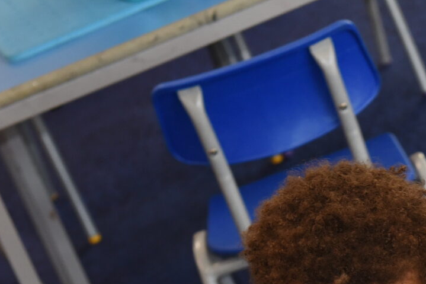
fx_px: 2106
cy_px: 456
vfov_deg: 7.5
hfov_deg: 11.3
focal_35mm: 178
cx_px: 507
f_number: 5
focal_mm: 50
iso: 1400
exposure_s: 1/200
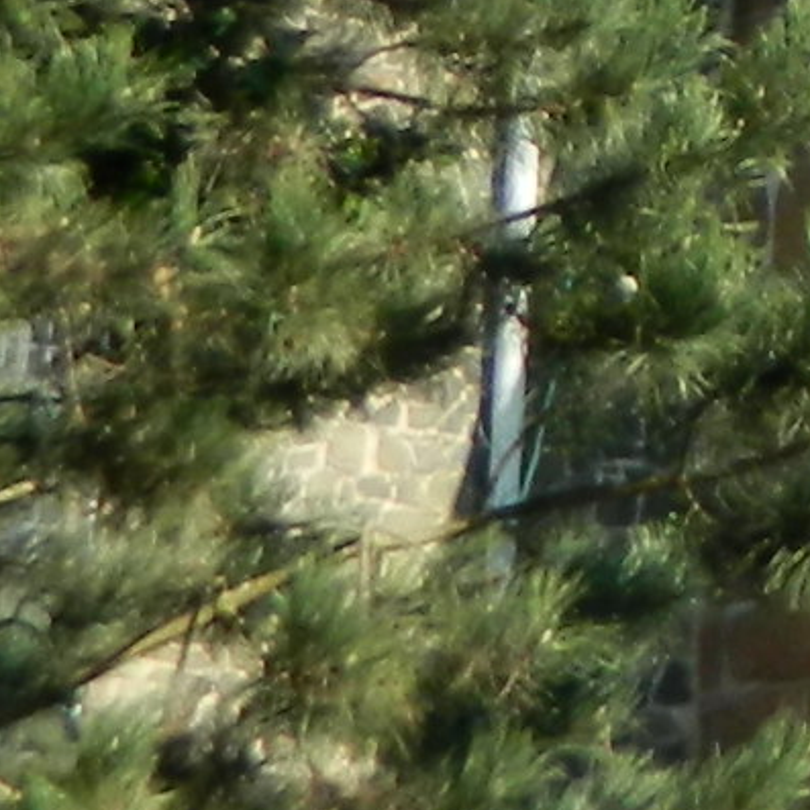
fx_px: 7889
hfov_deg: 5.5
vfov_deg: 5.7
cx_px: 2595
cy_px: -1134
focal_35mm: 298
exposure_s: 1/320
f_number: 3.5
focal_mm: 7.3
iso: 80
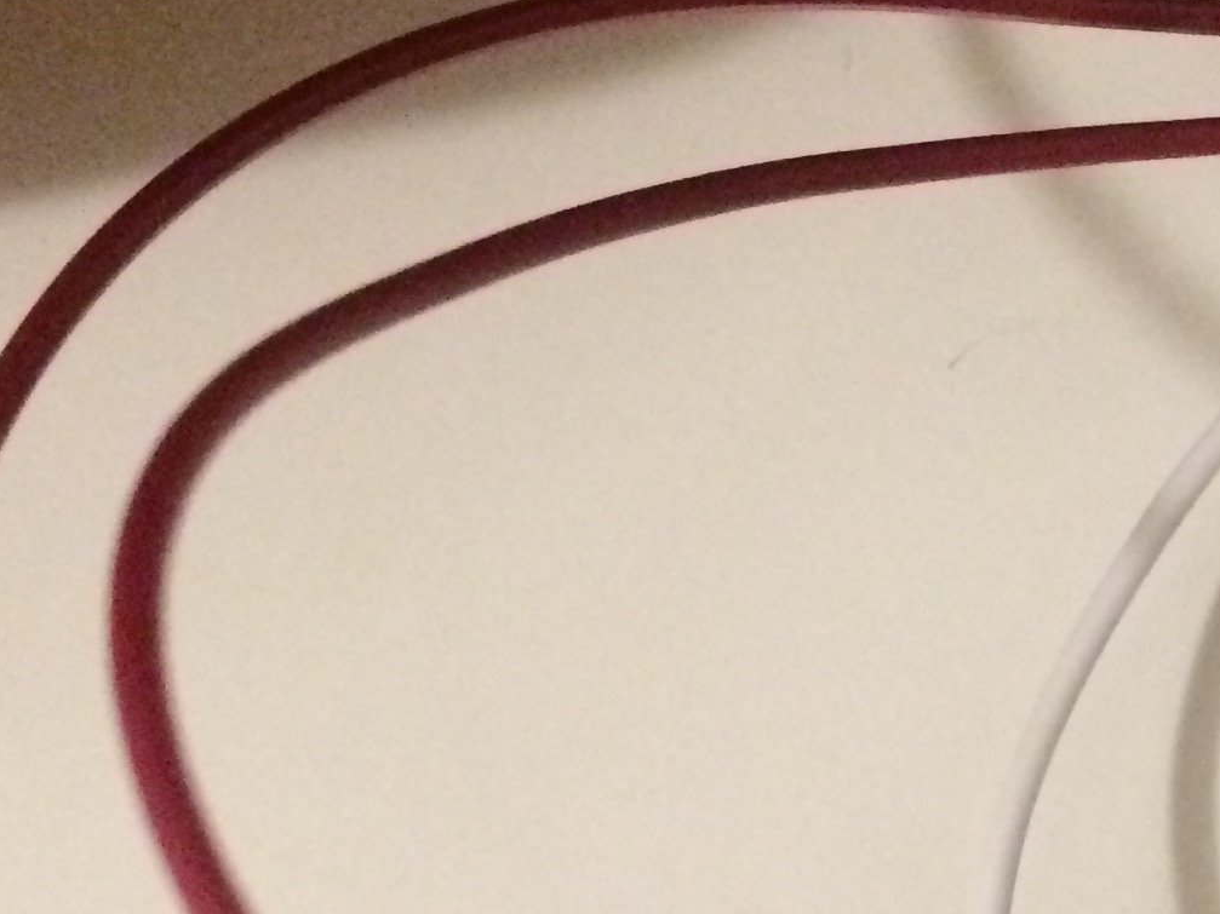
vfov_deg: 15.1
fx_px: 3313
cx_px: 1258
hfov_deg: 20.1
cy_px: 1117
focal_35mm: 94
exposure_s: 1/17
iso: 400
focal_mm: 4.15
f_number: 2.2
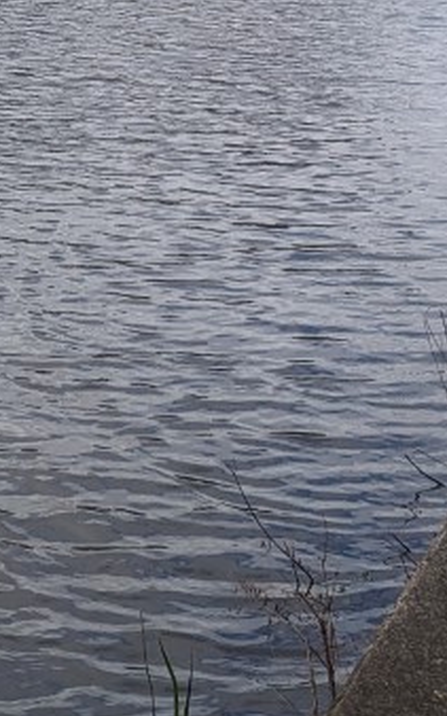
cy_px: -117
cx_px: -171
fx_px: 1756
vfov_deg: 21.6
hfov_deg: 13.8
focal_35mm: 90
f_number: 1.85
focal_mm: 6.81
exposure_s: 1/1192
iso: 46
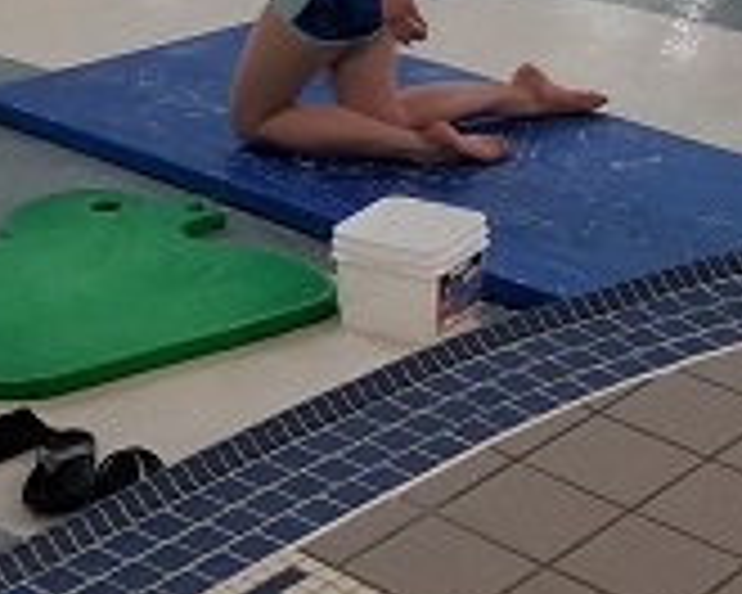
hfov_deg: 15.5
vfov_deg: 11.4
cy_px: -538
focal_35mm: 124
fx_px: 2723
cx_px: 420
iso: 200
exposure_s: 1/120
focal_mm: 4.25
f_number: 1.7
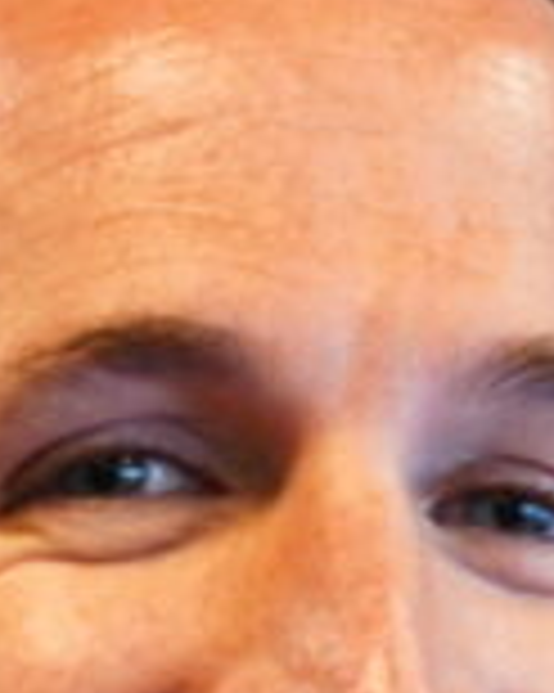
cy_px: 1058
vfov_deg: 2.7
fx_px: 14755
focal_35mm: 719
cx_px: 297
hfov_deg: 2.2
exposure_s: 1/25
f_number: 2.8
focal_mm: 75
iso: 320
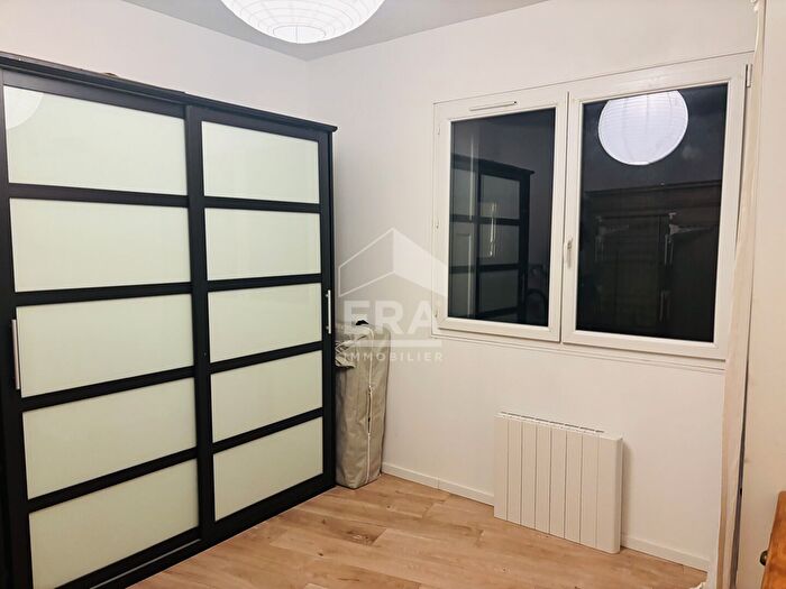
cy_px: 294
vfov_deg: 53.1
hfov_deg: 67.3
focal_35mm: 26
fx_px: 590
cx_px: 393
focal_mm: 5.96
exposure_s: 1/50
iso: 400
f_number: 1.6
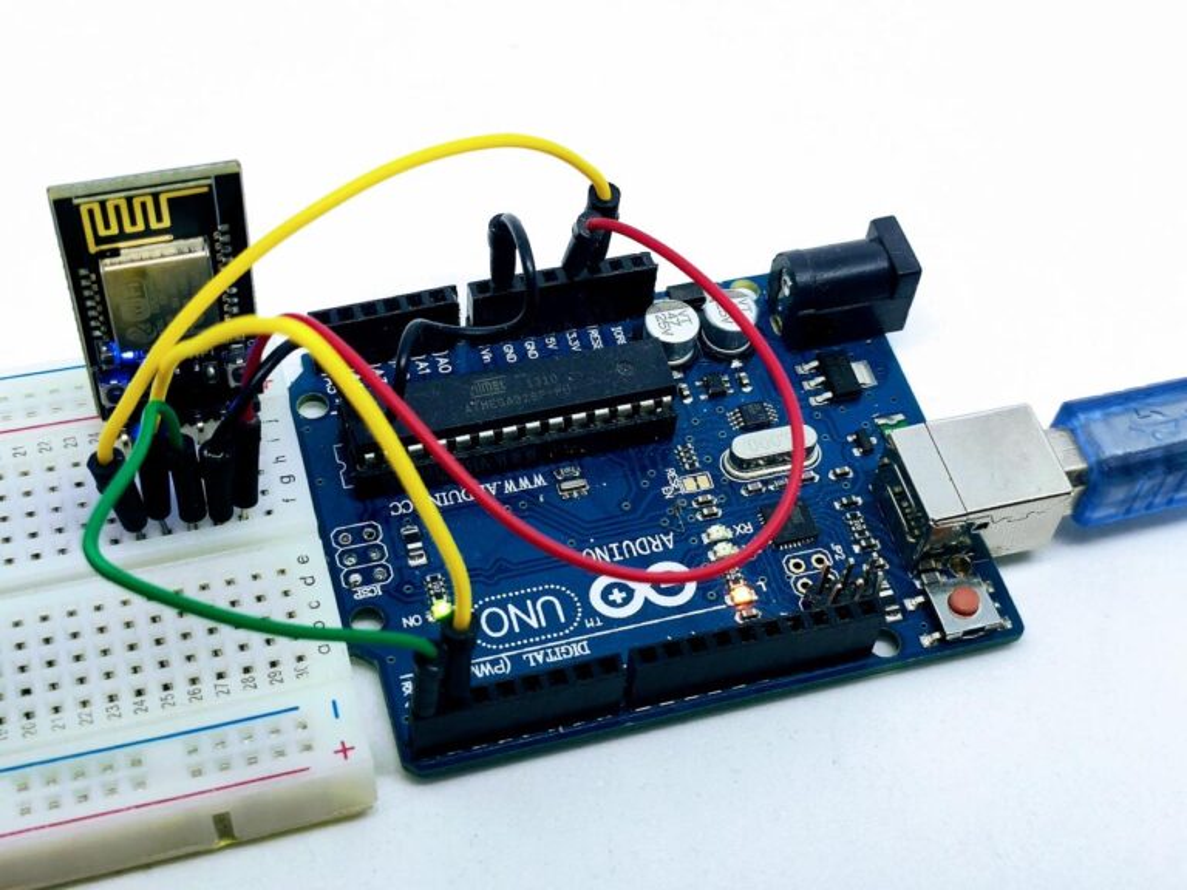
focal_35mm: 52
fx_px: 1783
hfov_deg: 36.8
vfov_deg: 28.0
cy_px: 445
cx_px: 594
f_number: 1.75
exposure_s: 1/100
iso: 144
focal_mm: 4.77
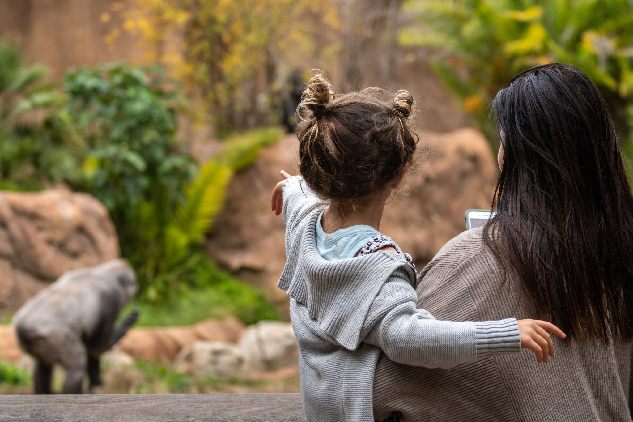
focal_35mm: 120
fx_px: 2110
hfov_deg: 17.1
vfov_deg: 11.4
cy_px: 211
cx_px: 316
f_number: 4.5
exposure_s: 1/250
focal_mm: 80
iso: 100
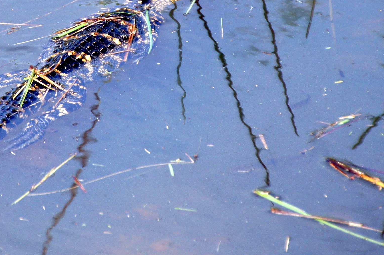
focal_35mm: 971
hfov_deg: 2.1
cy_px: 11
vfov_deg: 1.4
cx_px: 127
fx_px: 10342
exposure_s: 1/500
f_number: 6.3
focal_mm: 280
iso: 250
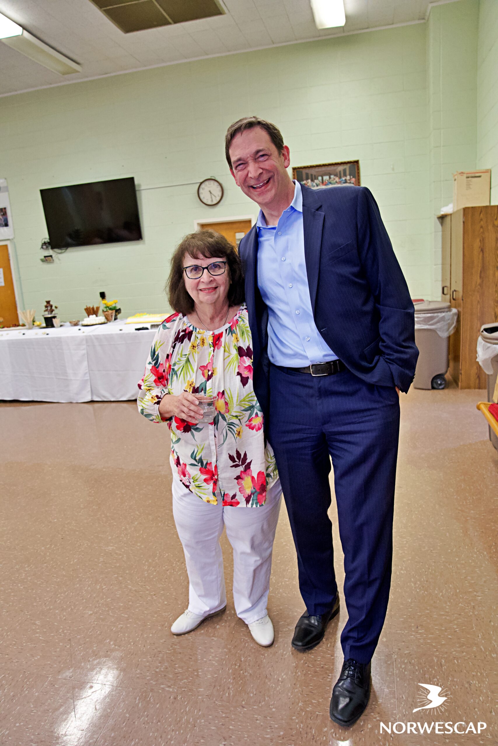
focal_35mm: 24
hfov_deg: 53.1
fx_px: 498
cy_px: 373
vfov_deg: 73.7
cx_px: 249
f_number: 4
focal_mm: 24
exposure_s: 1/160
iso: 5000
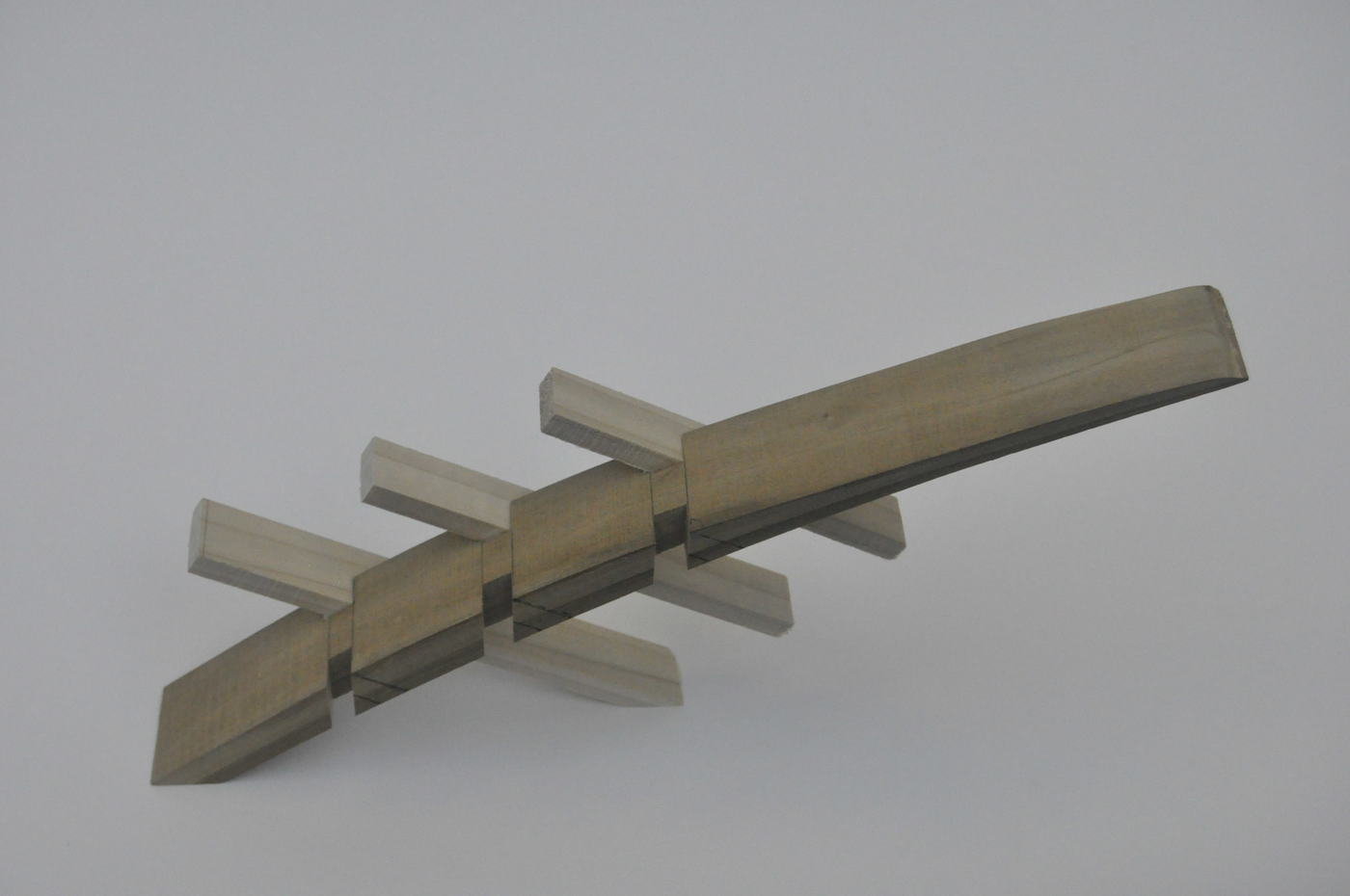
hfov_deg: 31.9
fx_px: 2360
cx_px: 675
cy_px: 448
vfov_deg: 21.5
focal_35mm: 63
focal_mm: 42
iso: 3200
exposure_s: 1/250
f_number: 8
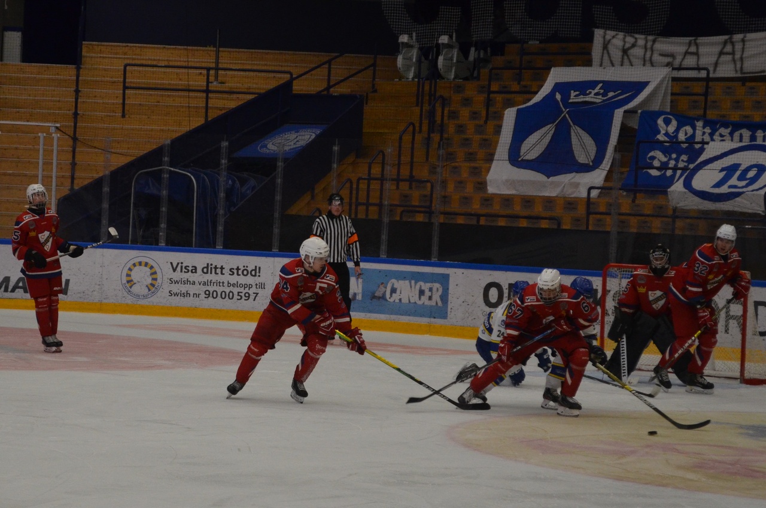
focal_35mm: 82
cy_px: 254
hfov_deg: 24.7
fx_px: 1752
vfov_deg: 16.5
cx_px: 383
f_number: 5.6
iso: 1600
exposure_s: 1/400
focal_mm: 55
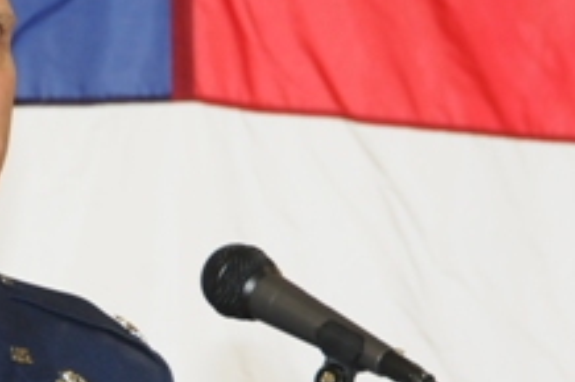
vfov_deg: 2.3
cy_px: 291
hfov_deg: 3.5
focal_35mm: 594
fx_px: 9488
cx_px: 90
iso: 800
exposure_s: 1/100
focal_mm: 135
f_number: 9
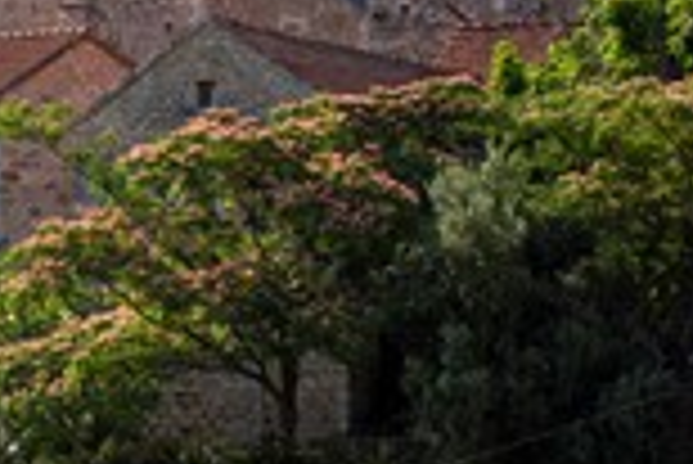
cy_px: -101
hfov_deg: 8.0
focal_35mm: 253
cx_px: -369
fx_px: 4875
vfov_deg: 5.4
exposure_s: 1/2000
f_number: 2.8
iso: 100
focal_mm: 75
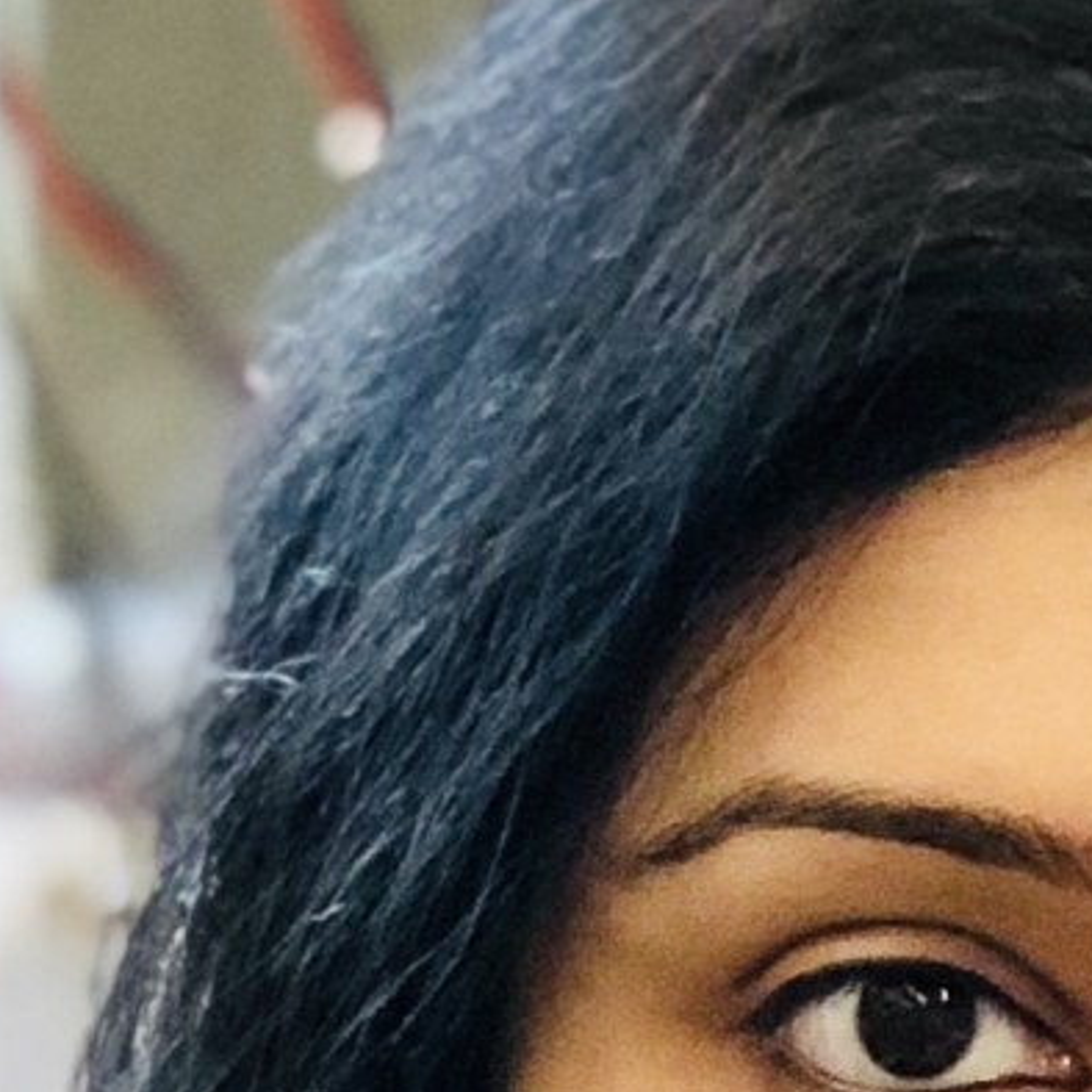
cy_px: 1516
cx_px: 1142
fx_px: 13705
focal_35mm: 384
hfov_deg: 4.6
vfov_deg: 4.5
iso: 160
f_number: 2.8
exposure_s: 1/30
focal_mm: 6.6
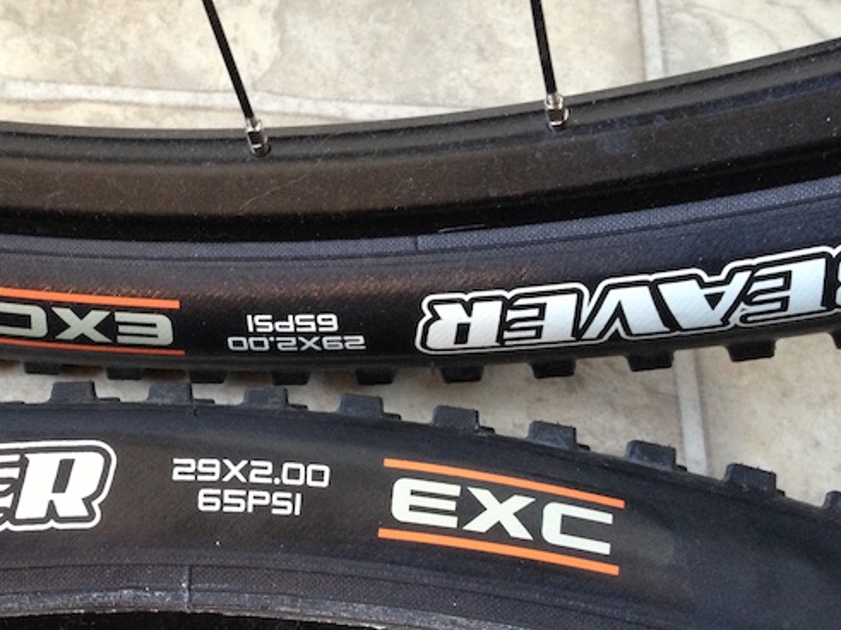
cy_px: 330
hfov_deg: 33.3
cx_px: 231
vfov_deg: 25.6
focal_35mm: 57
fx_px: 1384
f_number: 2.4
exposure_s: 1/20
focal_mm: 4.28
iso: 160
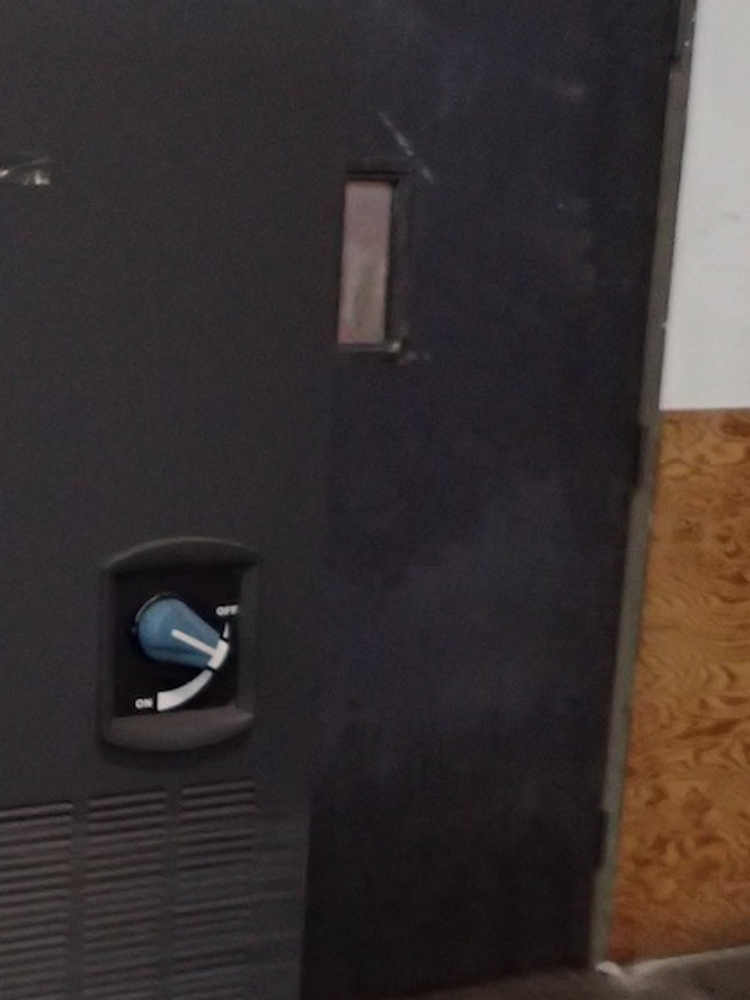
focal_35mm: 57
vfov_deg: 33.5
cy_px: 660
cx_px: -73
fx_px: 1646
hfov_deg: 24.0
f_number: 2
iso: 800
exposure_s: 1/30
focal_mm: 4.5
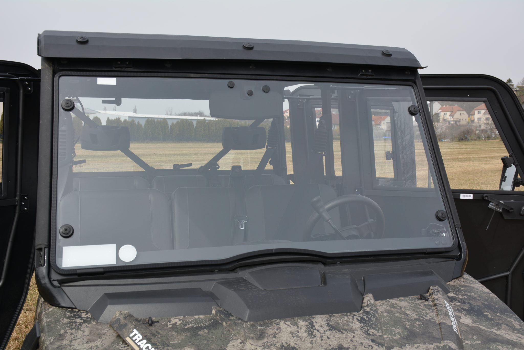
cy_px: 175
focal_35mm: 40
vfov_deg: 33.0
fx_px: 590
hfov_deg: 47.9
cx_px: 262
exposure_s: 1/250
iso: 140
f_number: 8
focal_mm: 27
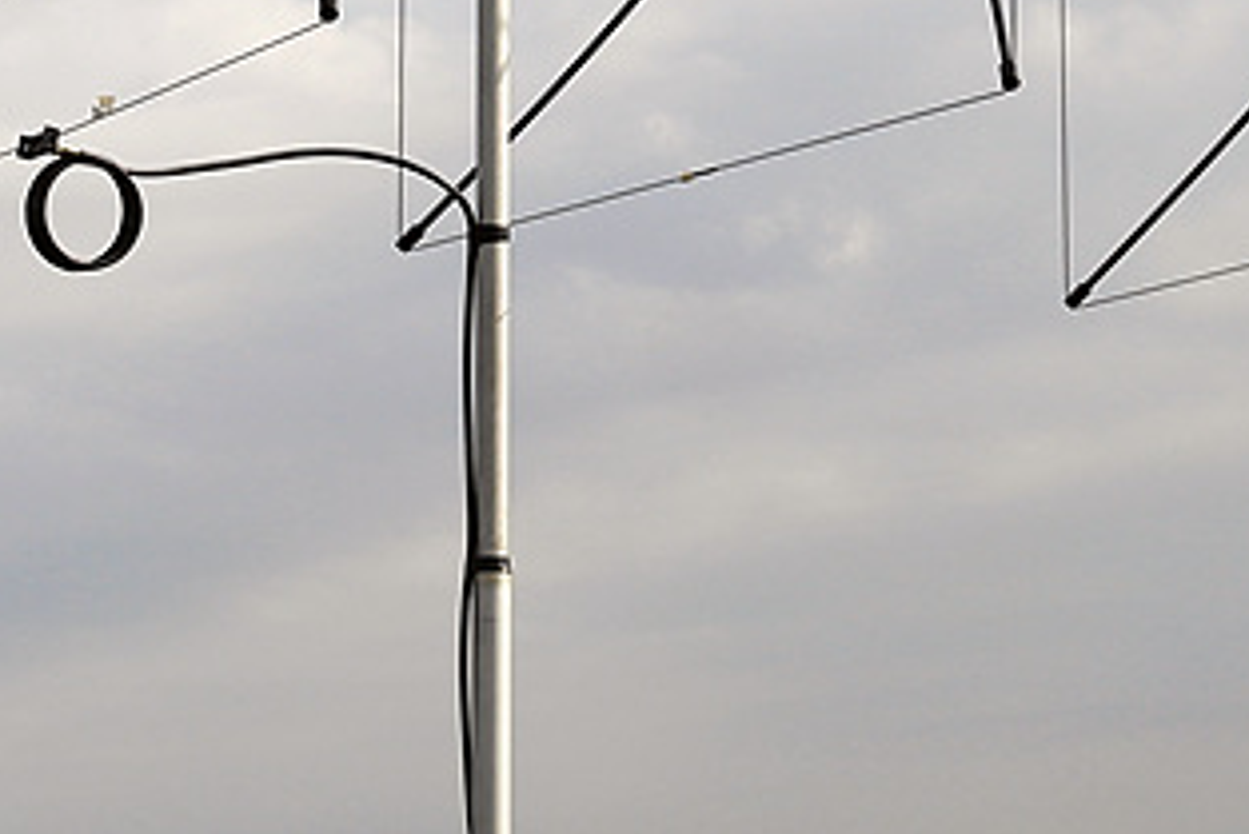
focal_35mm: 147
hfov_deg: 13.9
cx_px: 459
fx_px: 5102
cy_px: -417
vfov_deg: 9.1
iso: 100
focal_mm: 30
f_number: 5.6
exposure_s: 1/800
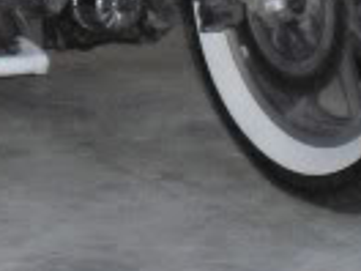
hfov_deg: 8.4
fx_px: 2409
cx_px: -189
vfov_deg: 6.3
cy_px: -224
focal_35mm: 231
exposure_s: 1/125
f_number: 2.8
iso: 200
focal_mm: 6.2
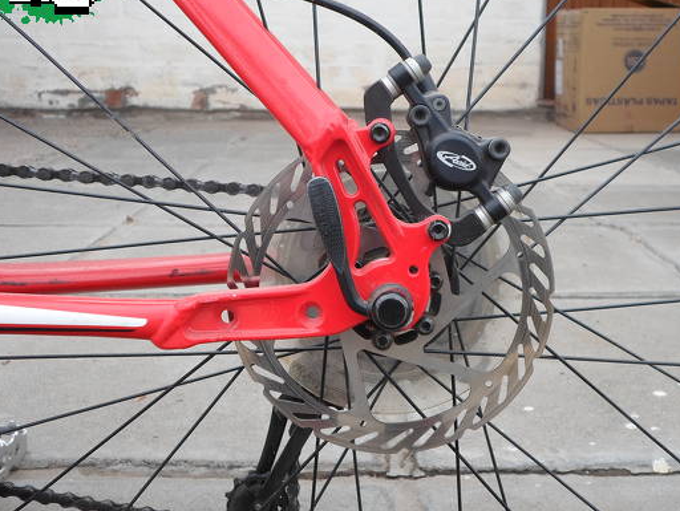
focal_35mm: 45
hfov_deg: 41.9
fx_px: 885
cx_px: 397
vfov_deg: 32.2
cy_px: 258
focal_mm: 6.5
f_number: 3
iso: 80
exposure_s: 1/250
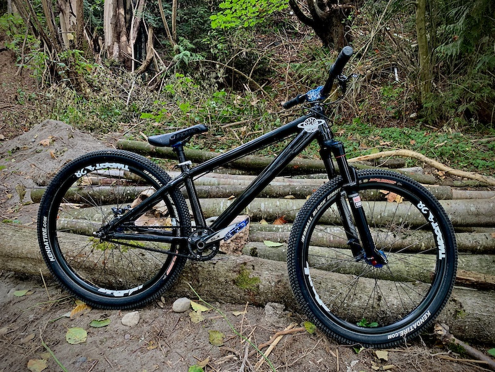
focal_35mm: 26
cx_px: 248
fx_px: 372
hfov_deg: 67.3
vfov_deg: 53.1
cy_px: 186
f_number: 1.8
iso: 100
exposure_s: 1/82
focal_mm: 4.25
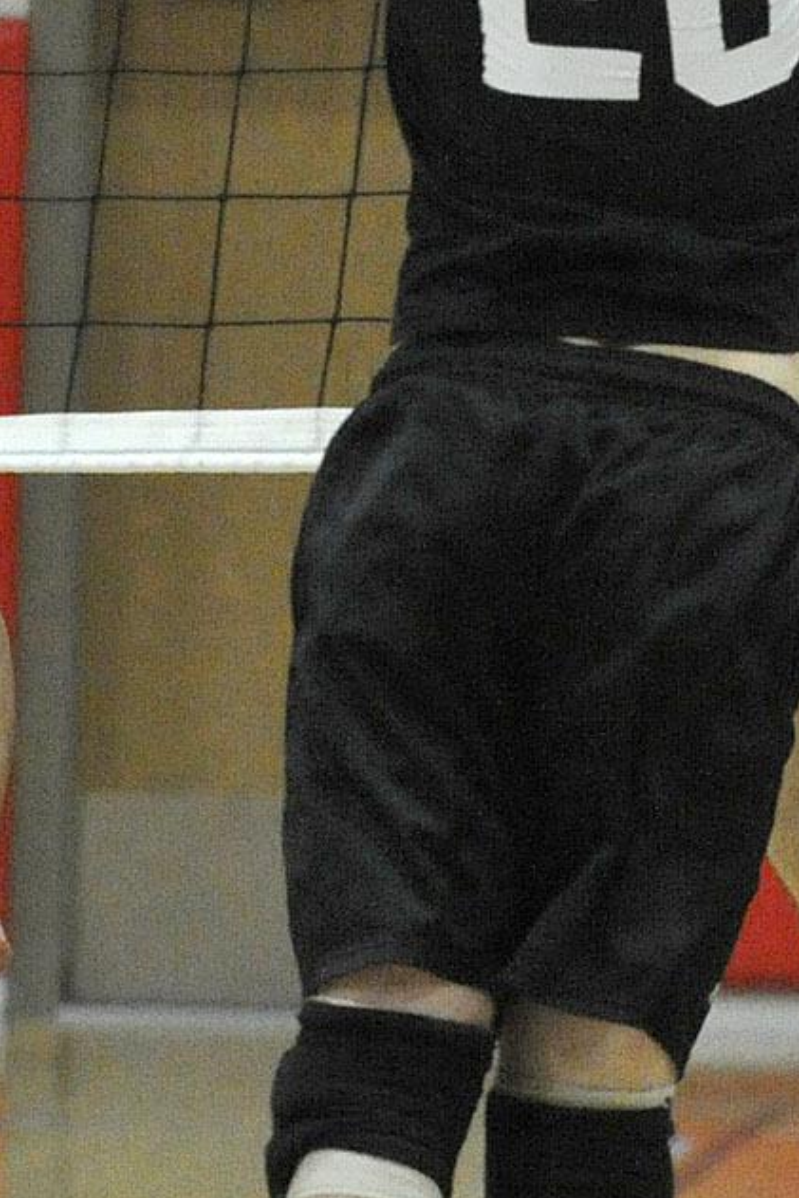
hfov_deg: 2.9
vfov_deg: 4.3
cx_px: 1108
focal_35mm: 475
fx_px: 15804
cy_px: 439
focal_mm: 150
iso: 12800
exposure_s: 1/640
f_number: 4
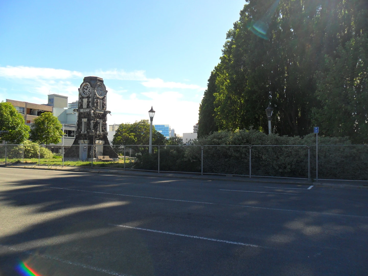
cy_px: 138
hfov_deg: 65.3
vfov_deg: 51.4
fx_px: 287
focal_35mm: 27
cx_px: 184
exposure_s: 1/750
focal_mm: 4.9
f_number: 3.5
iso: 100
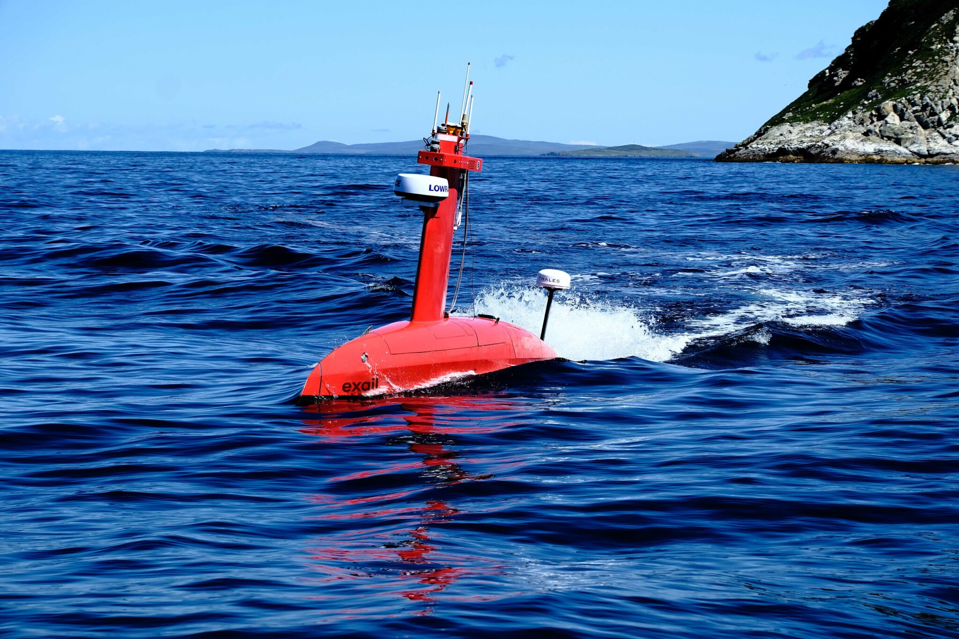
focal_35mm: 120
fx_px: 3196
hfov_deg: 17.1
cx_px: 480
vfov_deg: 11.4
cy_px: 320
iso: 160
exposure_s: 1/800
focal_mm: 80
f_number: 5.6
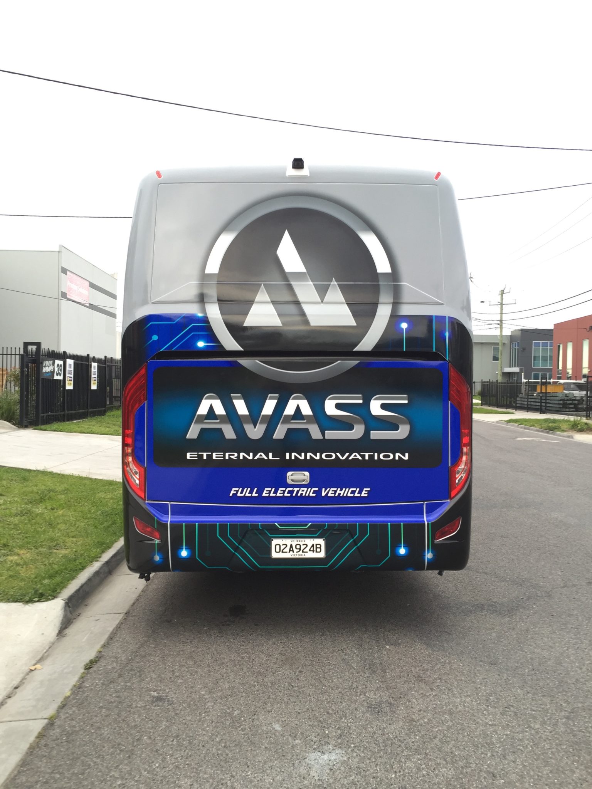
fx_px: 661
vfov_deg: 61.7
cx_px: 296
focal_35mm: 29
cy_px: 394
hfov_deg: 48.2
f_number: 2.2
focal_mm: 4.15
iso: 32
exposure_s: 1/60
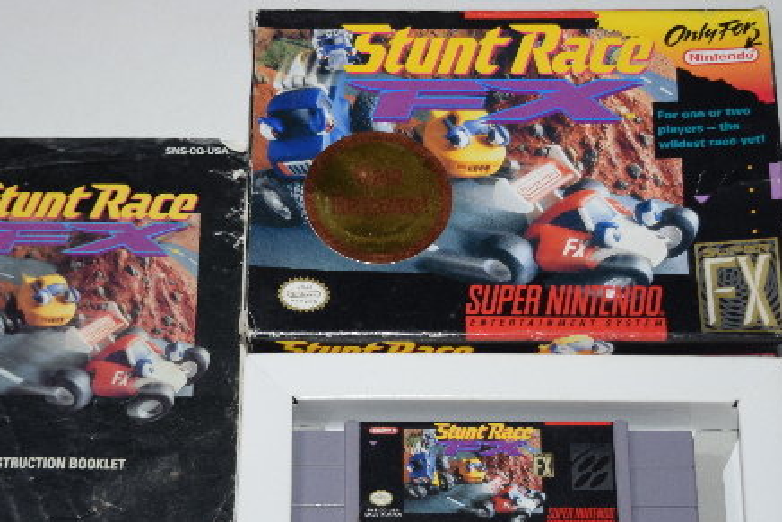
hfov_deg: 23.1
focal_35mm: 88
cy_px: 381
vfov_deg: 15.5
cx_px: 316
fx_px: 1912
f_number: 5
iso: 800
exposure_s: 1/60
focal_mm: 40
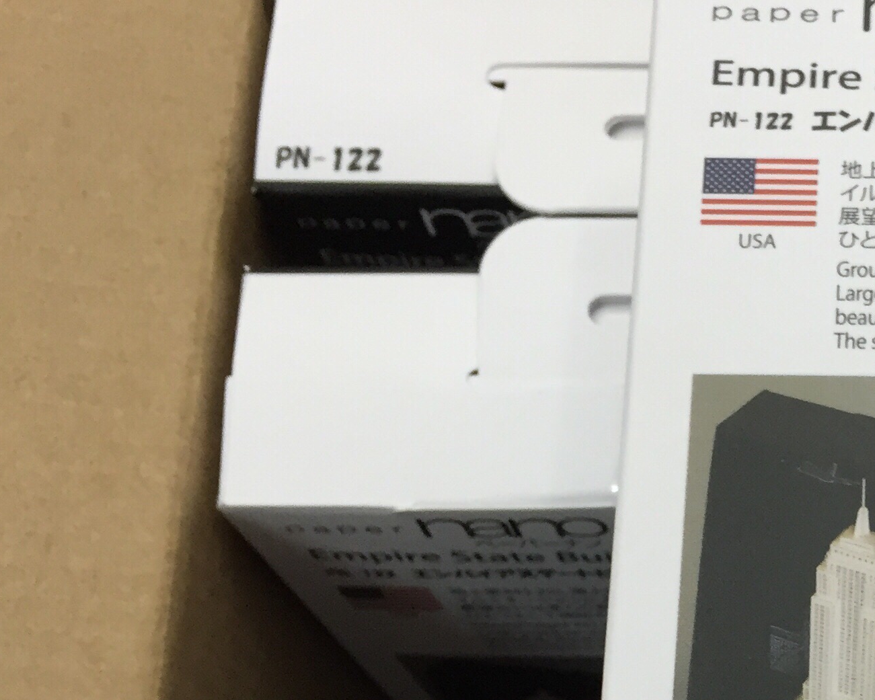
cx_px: 1078
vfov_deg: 20.5
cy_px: 790
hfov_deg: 24.1
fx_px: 1839
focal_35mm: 71
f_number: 2.2
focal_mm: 4.15
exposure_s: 1/33
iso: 80
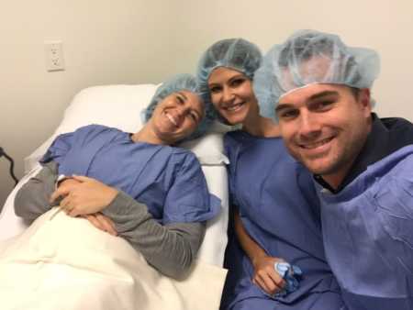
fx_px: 370
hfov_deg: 58.3
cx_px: 206
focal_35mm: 31
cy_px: 155
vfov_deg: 45.5
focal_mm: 2.65
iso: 50
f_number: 2.2
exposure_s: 1/30
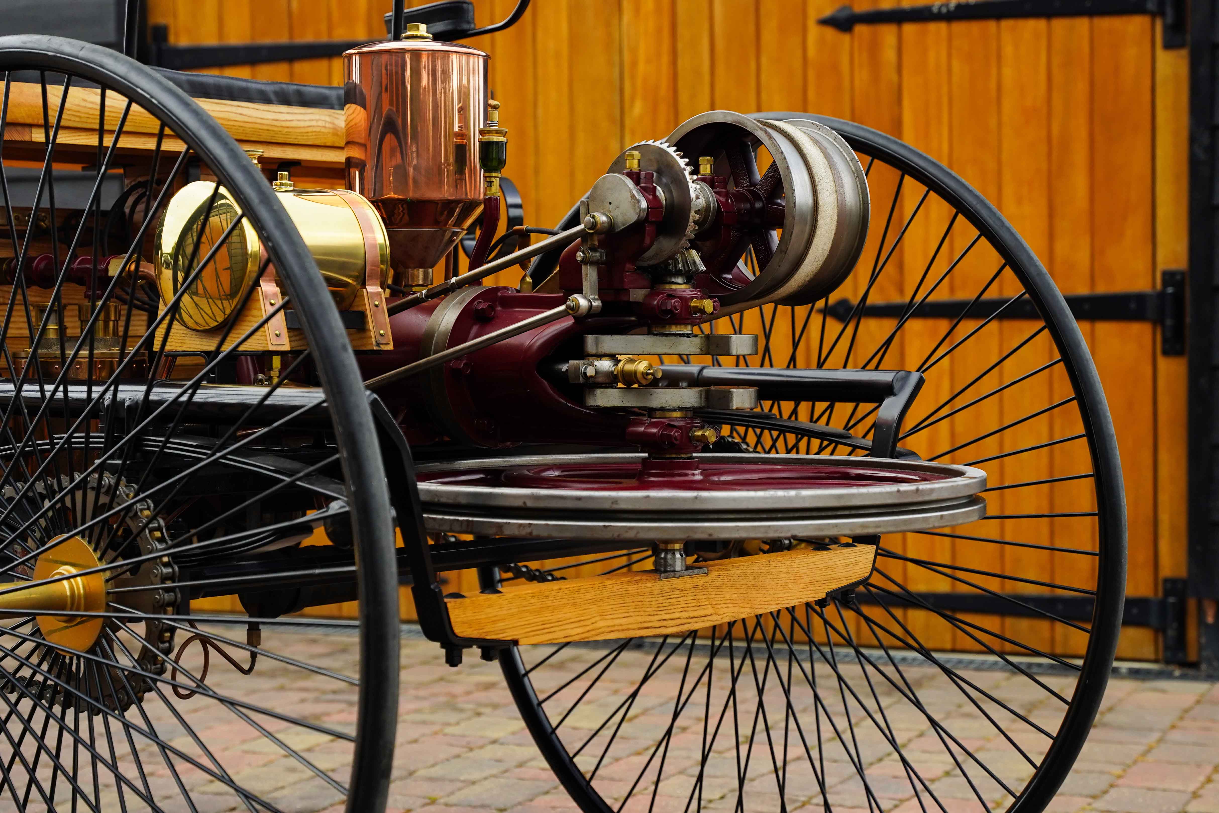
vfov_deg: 20.0
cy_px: 406
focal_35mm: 68
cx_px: 613
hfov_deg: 29.6
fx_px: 2306
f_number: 4
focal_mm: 55.1
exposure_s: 1/160
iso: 640
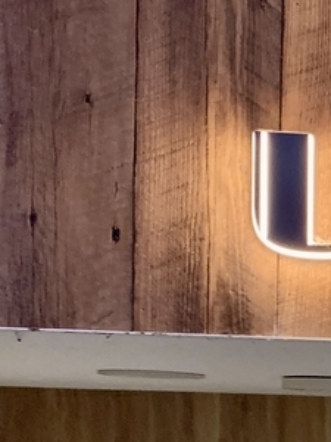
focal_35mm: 104
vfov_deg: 18.2
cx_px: 553
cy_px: 491
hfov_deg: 13.1
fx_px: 1326
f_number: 1.8
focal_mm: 4.25
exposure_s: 1/40
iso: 400
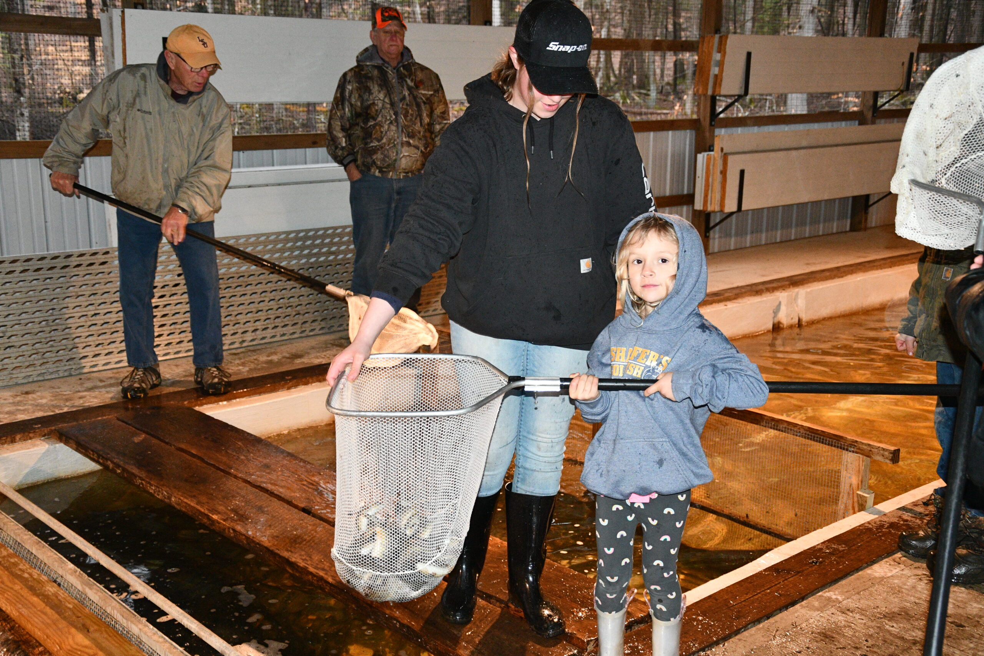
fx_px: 1148
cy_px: 328
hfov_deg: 46.4
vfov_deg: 31.9
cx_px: 492
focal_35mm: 42
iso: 3200
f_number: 4
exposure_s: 1/60
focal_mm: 28
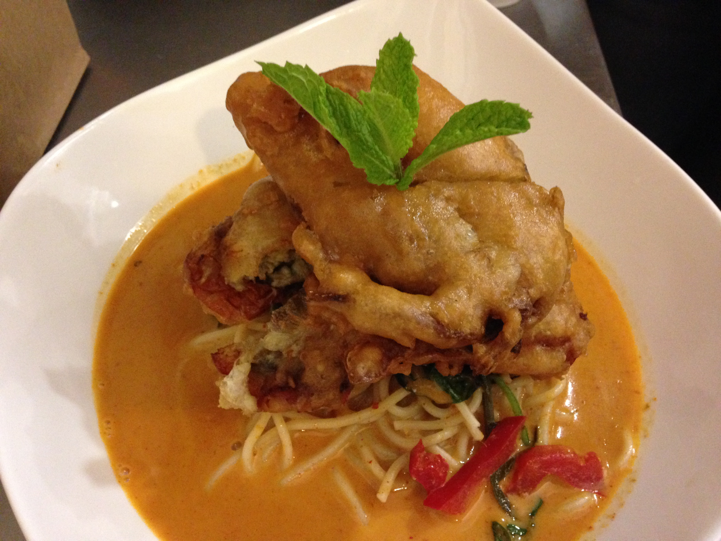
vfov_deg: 42.9
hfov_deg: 55.4
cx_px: 360
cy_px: 270
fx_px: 687
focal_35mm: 33
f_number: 2.4
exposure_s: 1/15
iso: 500
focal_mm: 4.12
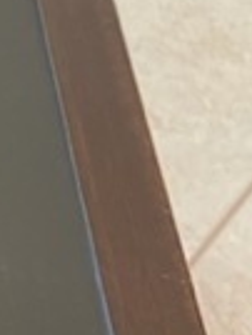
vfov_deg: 15.9
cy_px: 142
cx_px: -267
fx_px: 1200
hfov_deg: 10.8
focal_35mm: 124
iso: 400
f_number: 1.6
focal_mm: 4.2
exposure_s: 1/60
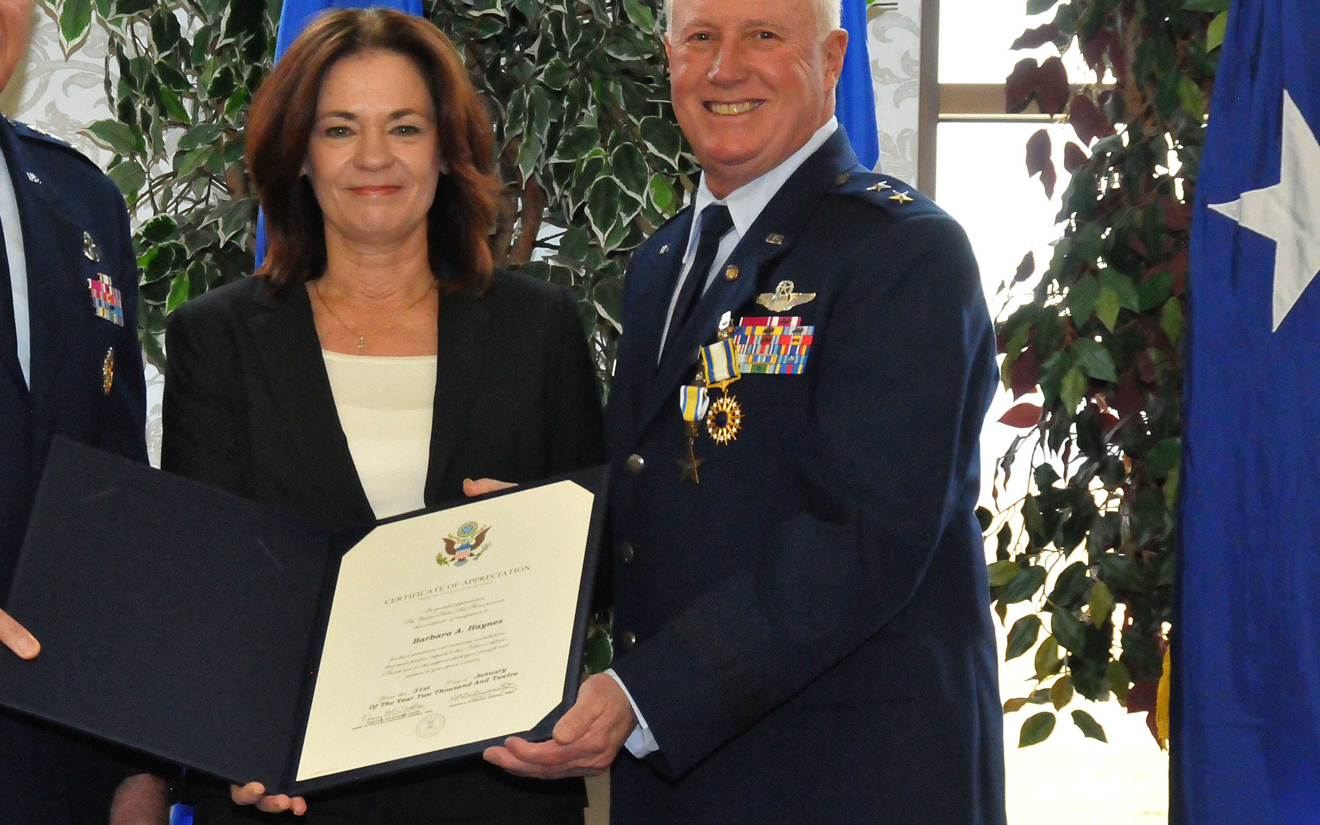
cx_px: 385
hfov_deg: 13.7
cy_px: 373
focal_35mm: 152
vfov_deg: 8.6
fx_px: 5469
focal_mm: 70
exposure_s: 1/60
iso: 4500
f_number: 10
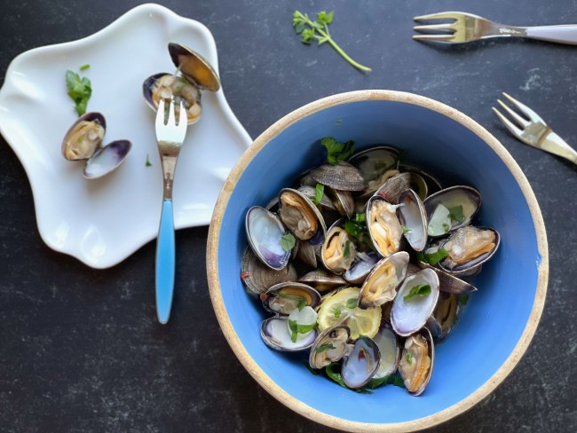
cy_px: 216
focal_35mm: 64
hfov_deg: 30.3
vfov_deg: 22.9
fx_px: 1067
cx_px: 288
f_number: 2.2
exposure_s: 1/121
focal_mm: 7.5
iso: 200
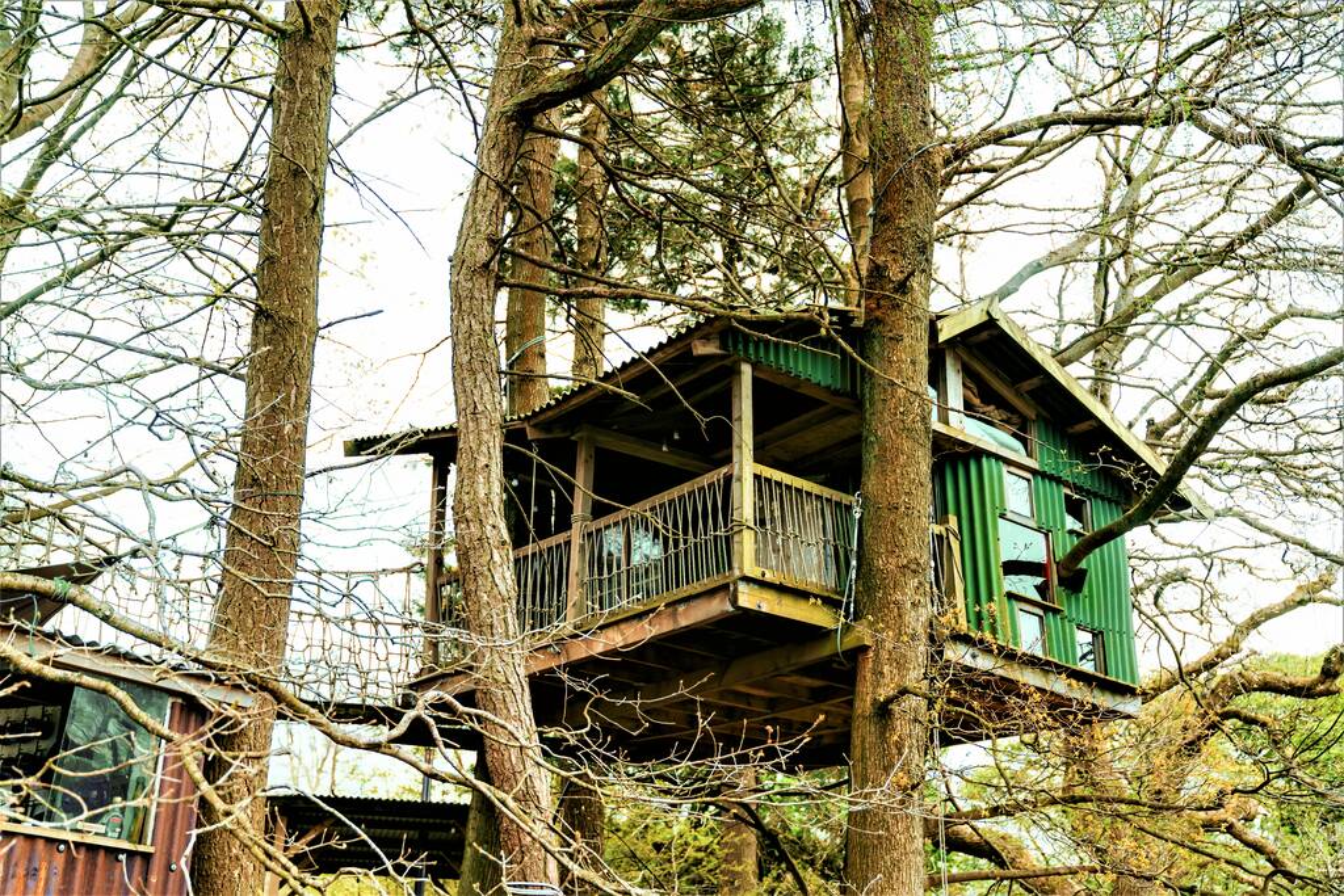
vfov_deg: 34.2
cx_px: 672
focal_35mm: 39
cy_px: 448
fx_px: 1456
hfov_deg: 49.5
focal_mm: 39
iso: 160
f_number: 2.8
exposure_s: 1/640
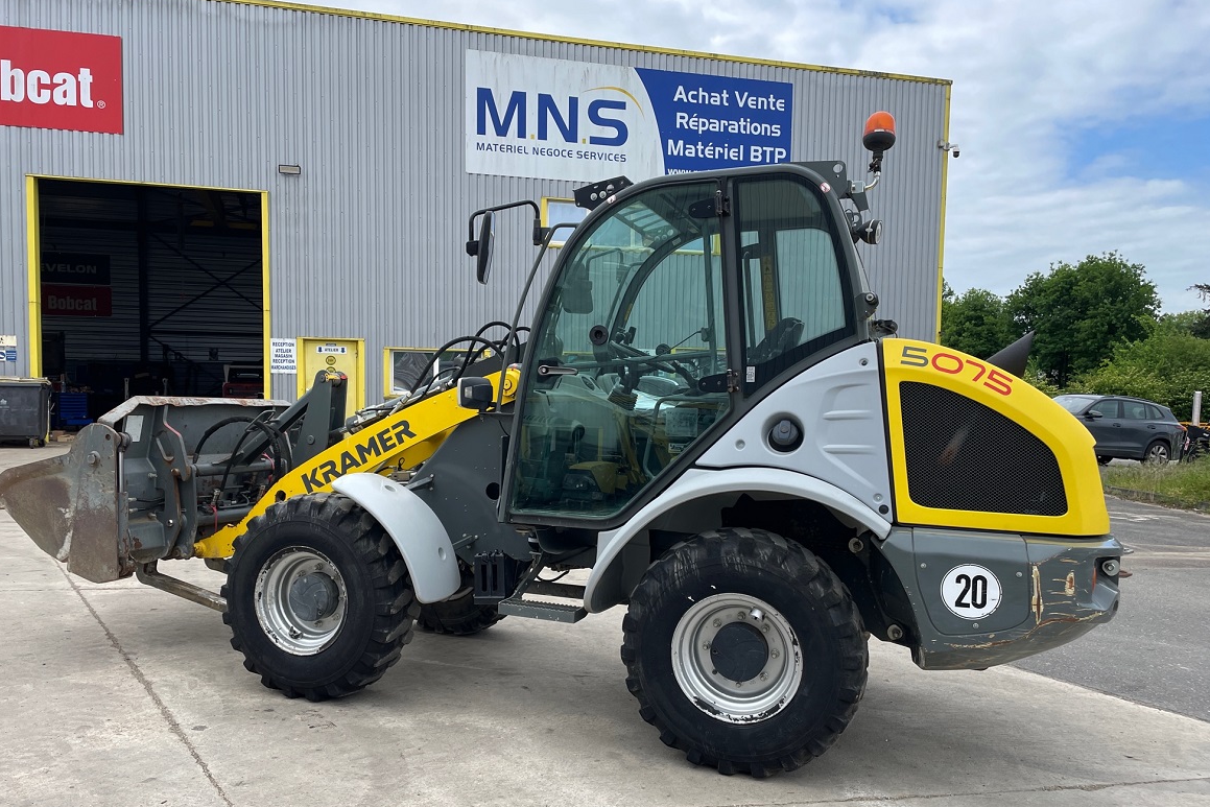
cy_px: 445
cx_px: 589
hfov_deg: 65.5
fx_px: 941
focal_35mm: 28
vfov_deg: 46.3
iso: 32
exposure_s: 1/1473
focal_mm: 4.2
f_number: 1.6
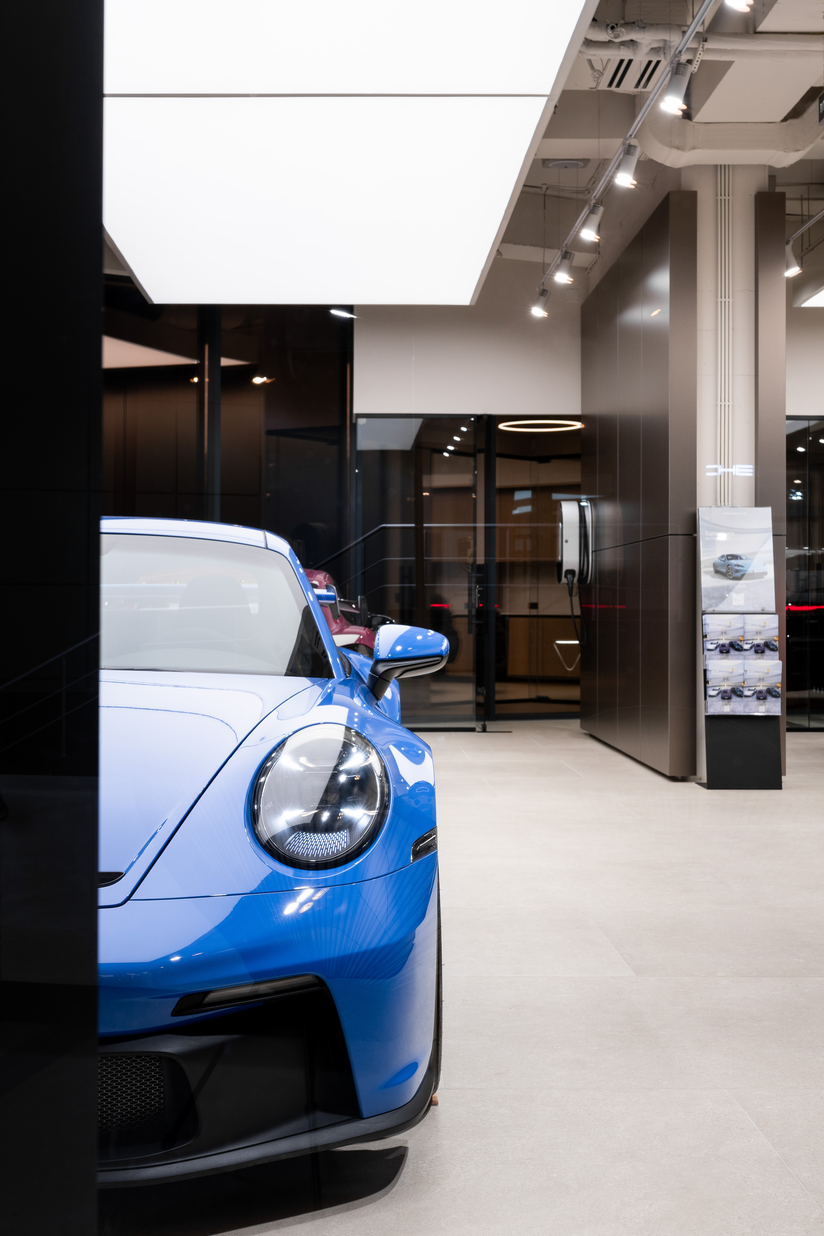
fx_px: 1820
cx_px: 408
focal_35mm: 53
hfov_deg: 25.5
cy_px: 617
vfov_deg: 37.5
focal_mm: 35
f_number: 9
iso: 100
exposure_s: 1/5
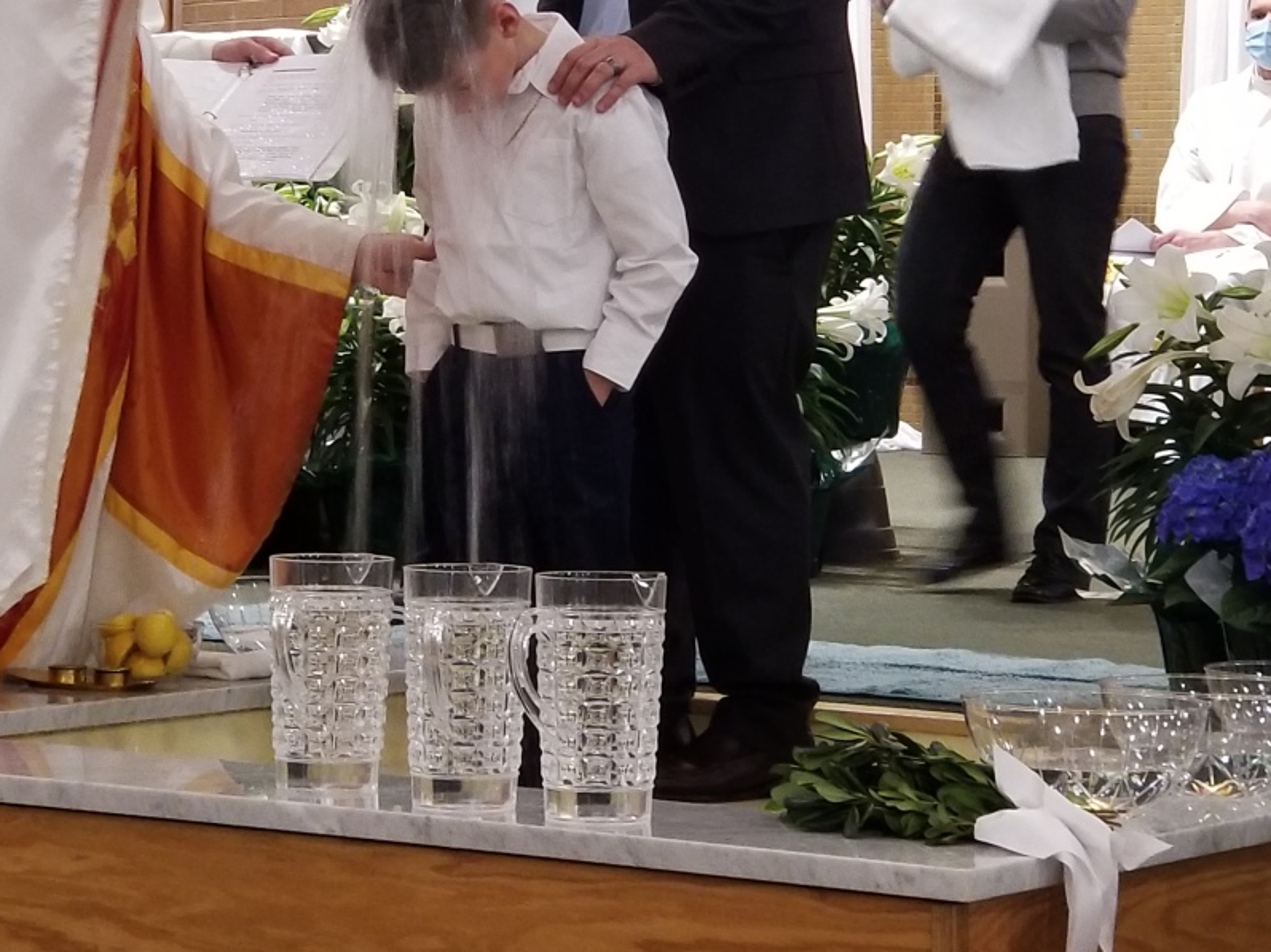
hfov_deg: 20.9
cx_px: 518
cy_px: 105
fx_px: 3450
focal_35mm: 94
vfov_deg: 15.5
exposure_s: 1/15
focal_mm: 6
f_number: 2.4
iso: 160
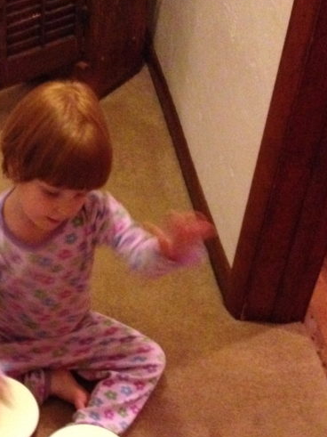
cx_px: 36
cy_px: 321
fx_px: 920
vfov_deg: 26.4
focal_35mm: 73
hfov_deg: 19.8
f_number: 2.4
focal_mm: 4.28
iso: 800
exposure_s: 1/15
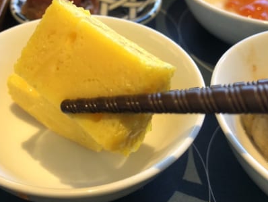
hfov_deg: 35.4
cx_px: 102
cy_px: 45
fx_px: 418
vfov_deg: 26.6
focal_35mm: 54
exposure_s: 1/50
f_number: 1.8
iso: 32
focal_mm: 3.99
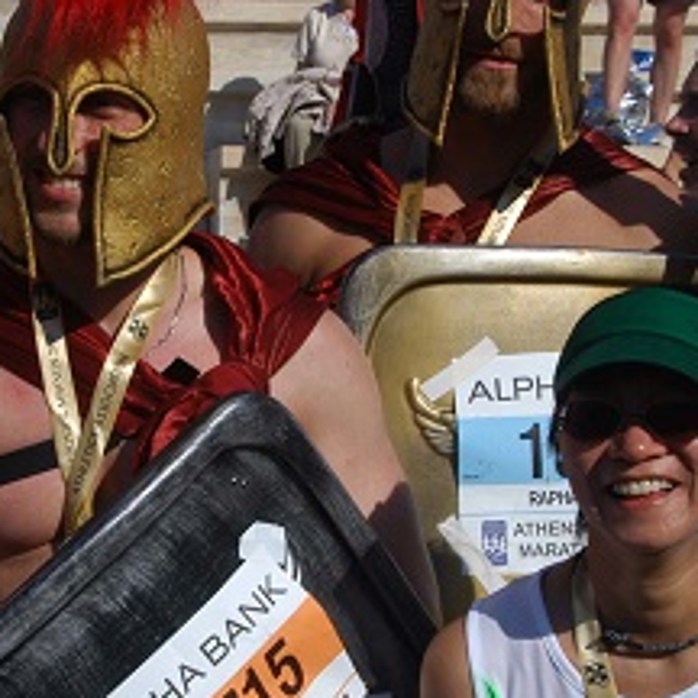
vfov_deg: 14.0
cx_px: 207
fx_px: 2833
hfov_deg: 14.0
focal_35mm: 124
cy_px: 378
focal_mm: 35
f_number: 11
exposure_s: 1/400
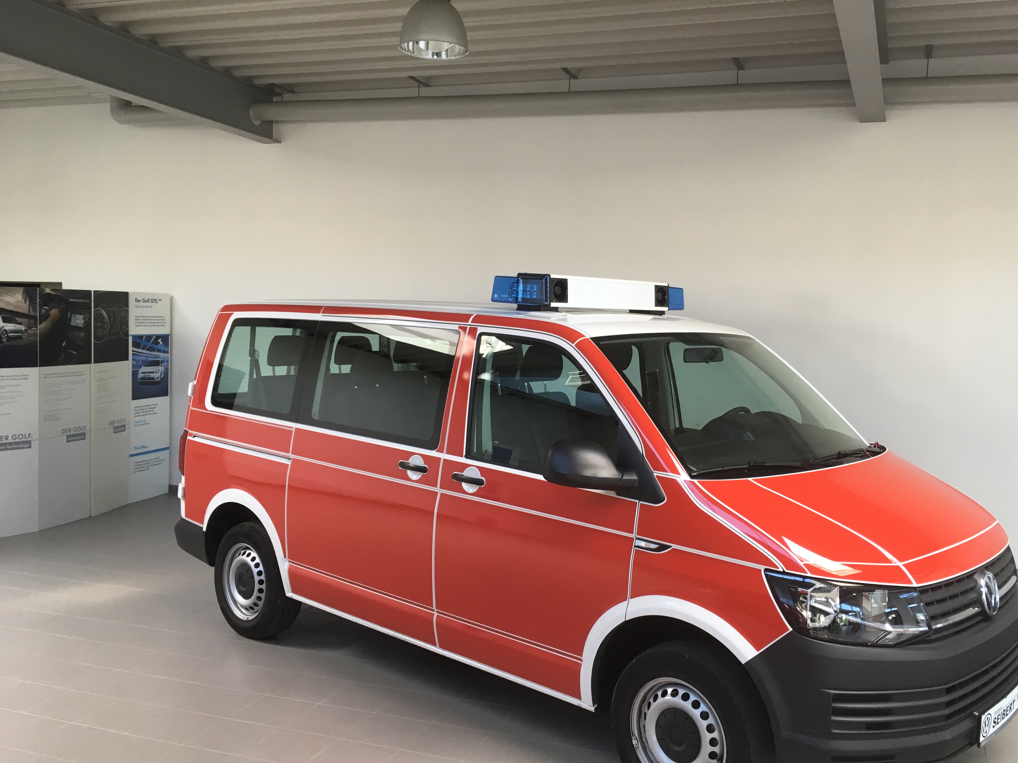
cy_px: 372
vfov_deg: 42.9
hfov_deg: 55.2
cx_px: 569
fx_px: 970
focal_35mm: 33
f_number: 2.2
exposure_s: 1/33
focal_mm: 4.15
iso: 25
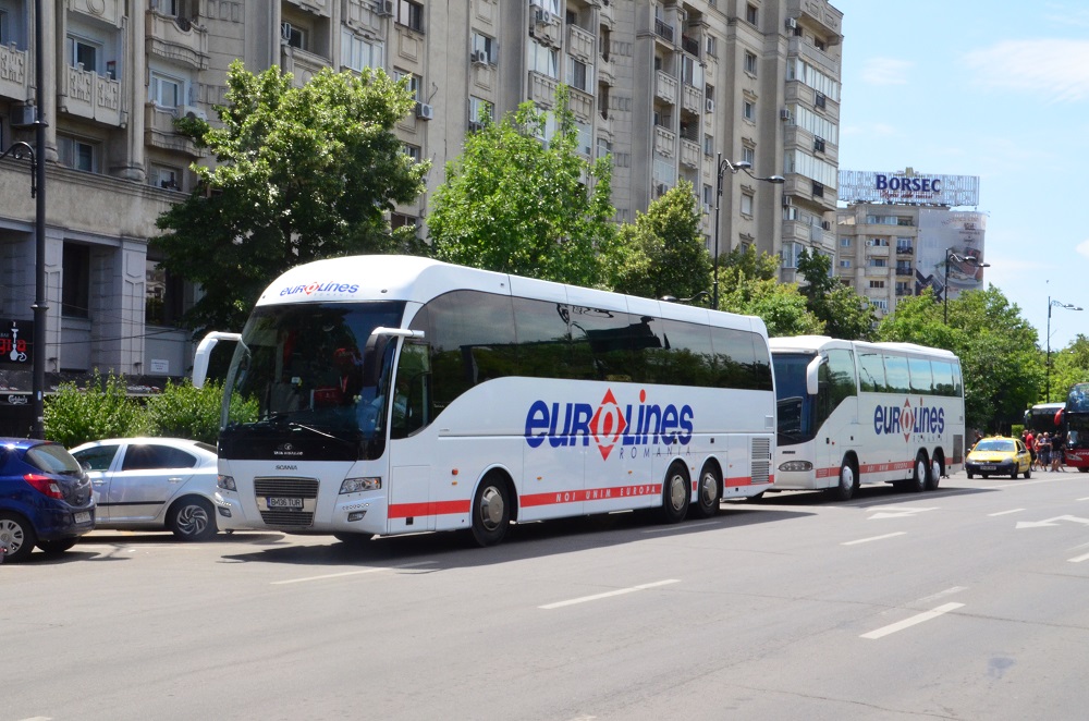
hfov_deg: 41.2
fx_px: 1449
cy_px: 360
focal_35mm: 48
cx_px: 544
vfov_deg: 27.9
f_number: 25
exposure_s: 1/160
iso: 1250
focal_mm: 32
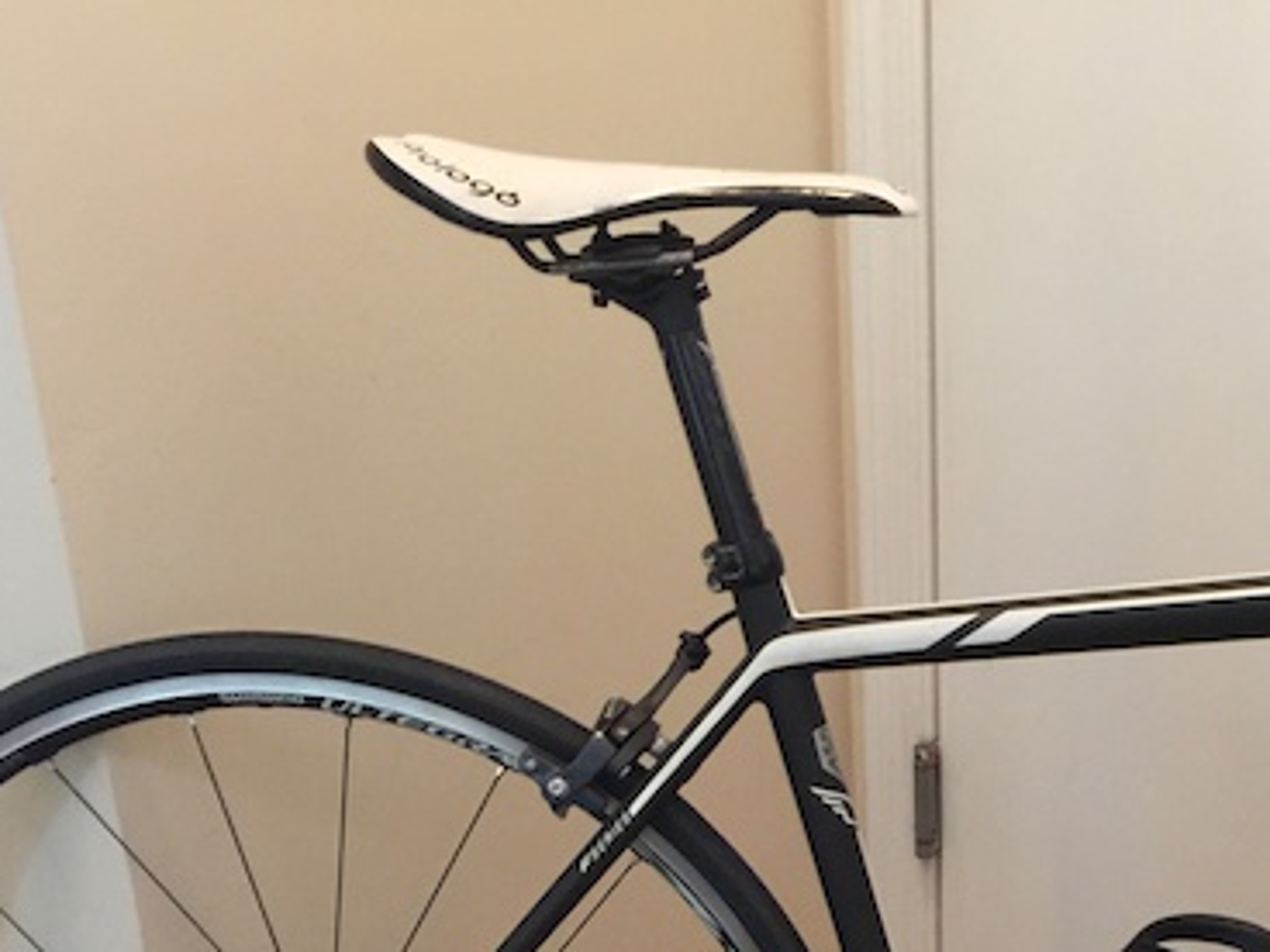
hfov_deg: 29.4
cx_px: 1163
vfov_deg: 22.1
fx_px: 2311
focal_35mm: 63
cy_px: 1024
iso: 80
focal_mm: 4.15
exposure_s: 1/4
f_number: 2.2
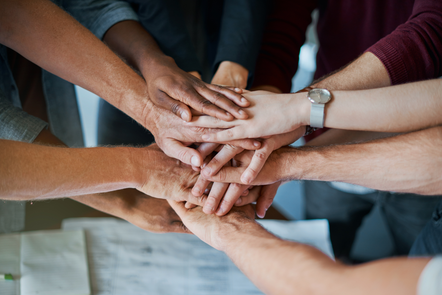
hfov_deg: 38.9
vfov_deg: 26.5
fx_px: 626
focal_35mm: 51
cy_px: 150
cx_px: 223
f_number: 1.8
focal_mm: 50
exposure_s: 1/200
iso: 400
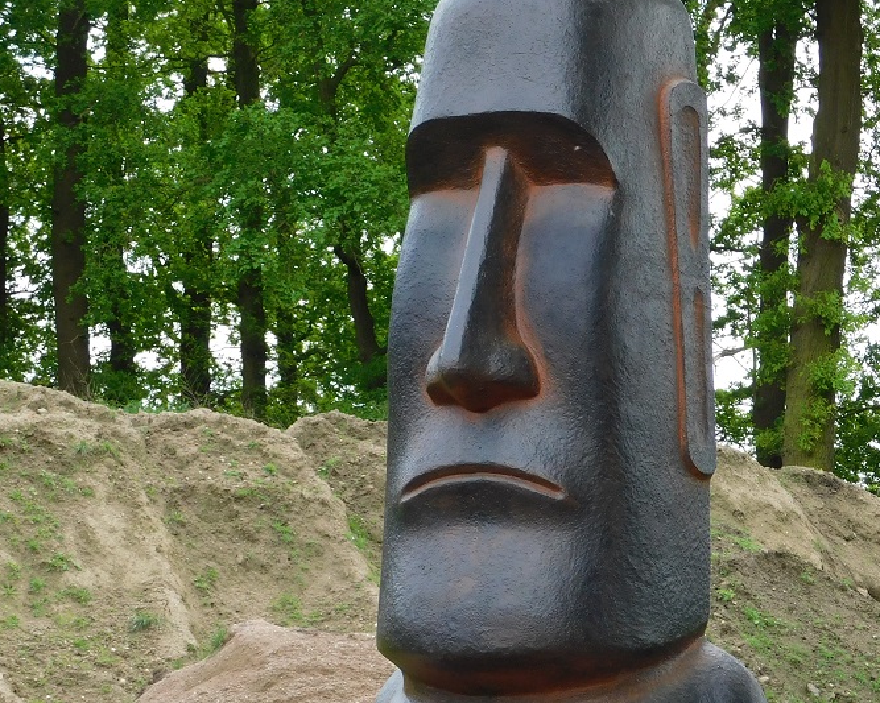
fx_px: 4348
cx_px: 545
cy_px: 460
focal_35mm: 167
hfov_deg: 11.6
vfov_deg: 9.2
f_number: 4.6
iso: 125
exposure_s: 1/160
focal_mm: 17.6
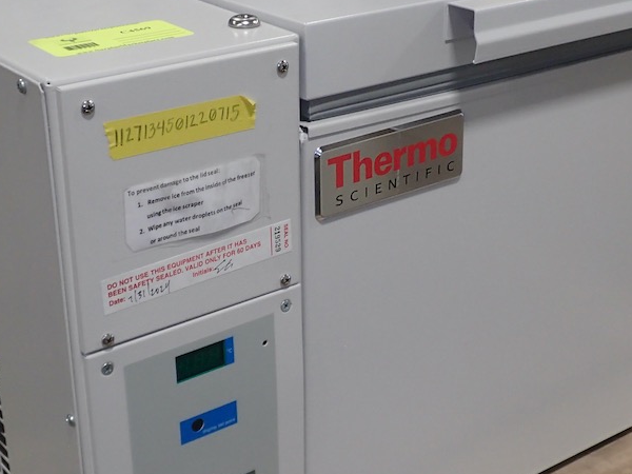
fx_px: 1168
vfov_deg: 22.9
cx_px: 305
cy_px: 262
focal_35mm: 64
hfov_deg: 30.3
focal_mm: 5.5
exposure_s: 1/30
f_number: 2.3
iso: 250
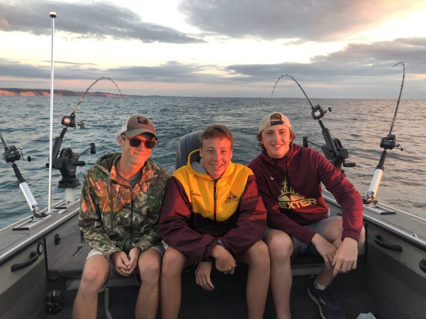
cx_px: 213
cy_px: 160
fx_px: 345
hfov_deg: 63.4
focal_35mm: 28
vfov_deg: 49.7
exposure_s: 1/120
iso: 64
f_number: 1.8
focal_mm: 4
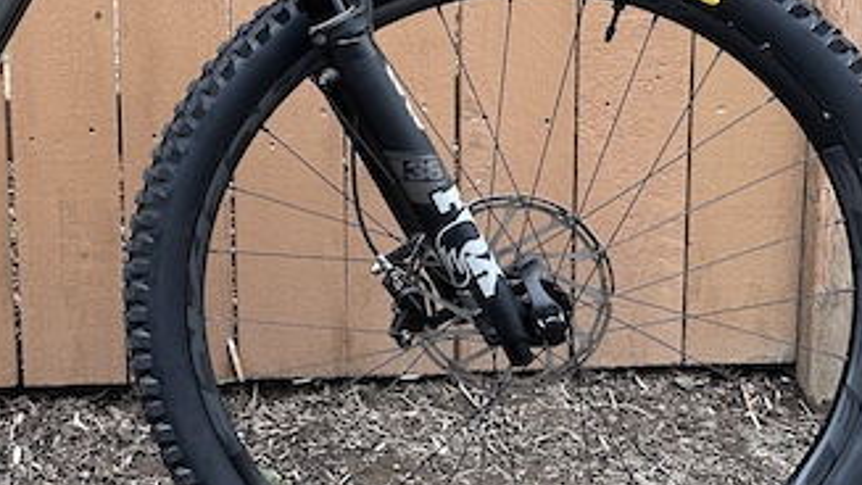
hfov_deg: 29.7
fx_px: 1463
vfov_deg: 18.7
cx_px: -79
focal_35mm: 64
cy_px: 127
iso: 80
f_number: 1.78
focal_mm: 6.86
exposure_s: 1/380
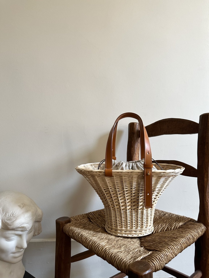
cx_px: 104
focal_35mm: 24
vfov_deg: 71.6
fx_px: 193
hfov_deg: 56.8
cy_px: 139
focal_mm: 6.86
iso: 250
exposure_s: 1/106
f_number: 1.78
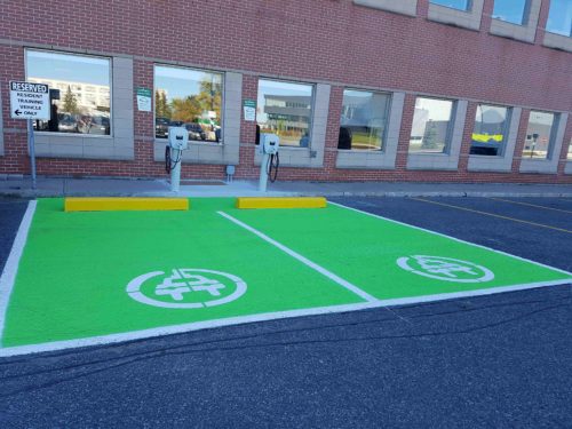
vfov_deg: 53.1
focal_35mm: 26
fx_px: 430
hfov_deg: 67.3
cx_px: 286
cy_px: 214
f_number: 1.7
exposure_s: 1/528
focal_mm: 4.2
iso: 50
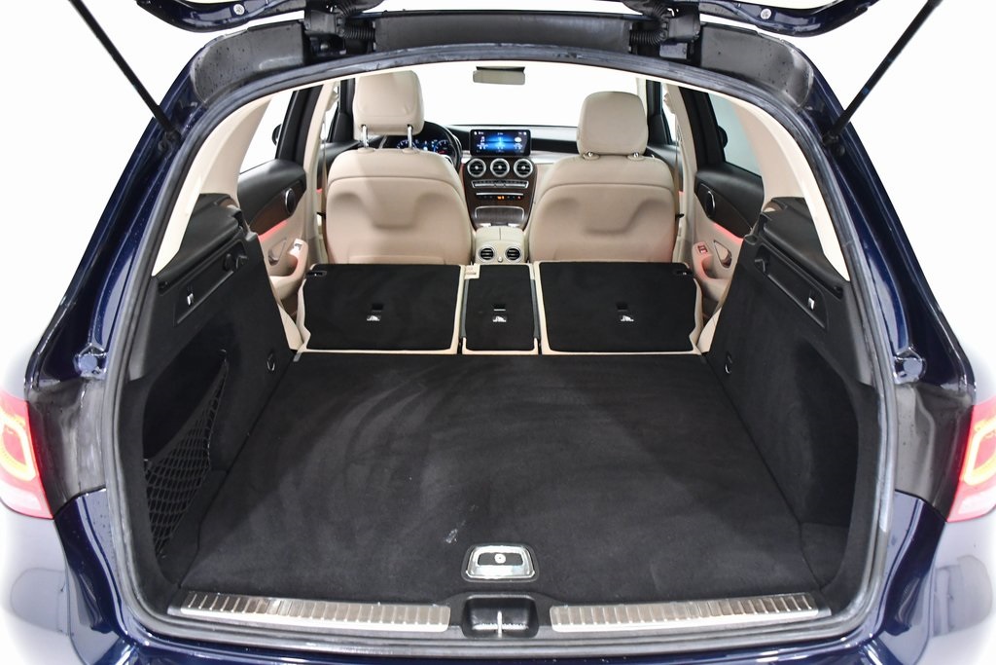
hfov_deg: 67.4
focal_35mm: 27
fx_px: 747
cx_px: 498
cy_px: 332
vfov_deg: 47.9
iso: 3200
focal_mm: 18
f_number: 3.5
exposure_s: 1/80
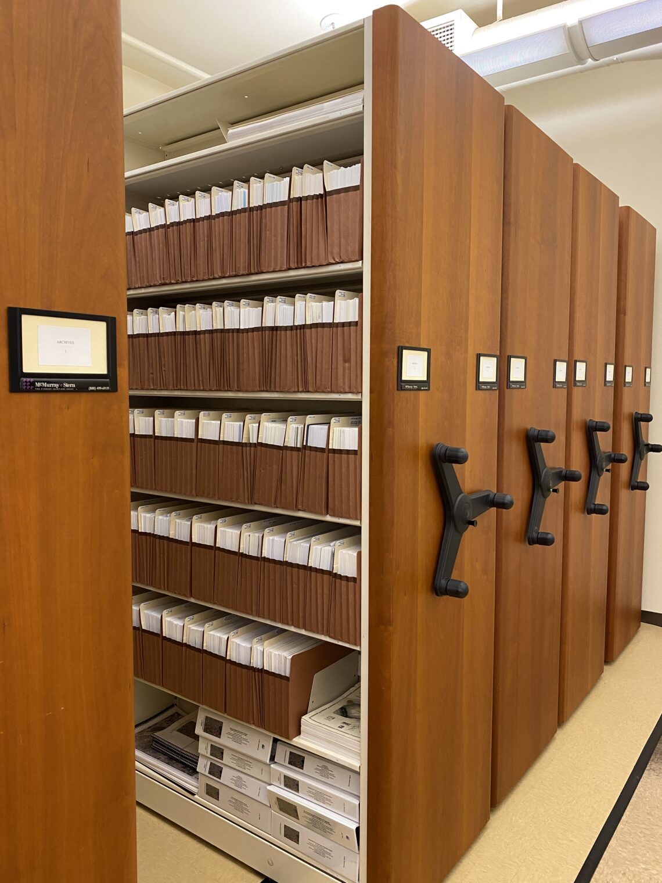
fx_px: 663
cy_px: 442
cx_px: 331
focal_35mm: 26
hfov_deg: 53.1
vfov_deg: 67.3
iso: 200
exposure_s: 1/60
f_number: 1.8
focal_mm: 4.25
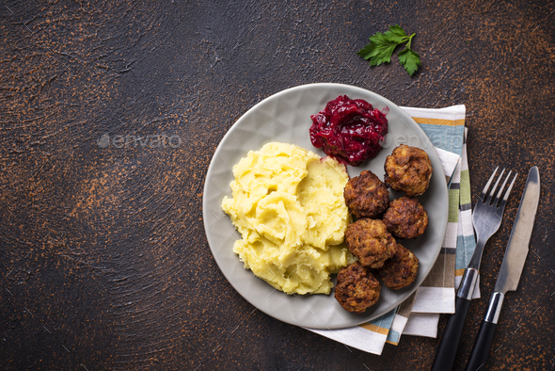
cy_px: 186
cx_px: 278
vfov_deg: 27.0
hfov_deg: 39.6
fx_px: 771
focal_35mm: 50
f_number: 9
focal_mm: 50
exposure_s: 1/100
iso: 100
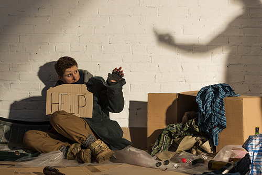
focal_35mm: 116
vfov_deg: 11.8
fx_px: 845
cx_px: 131
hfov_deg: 17.6
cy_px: 88
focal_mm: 116
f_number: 4.5
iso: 100
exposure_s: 1/200
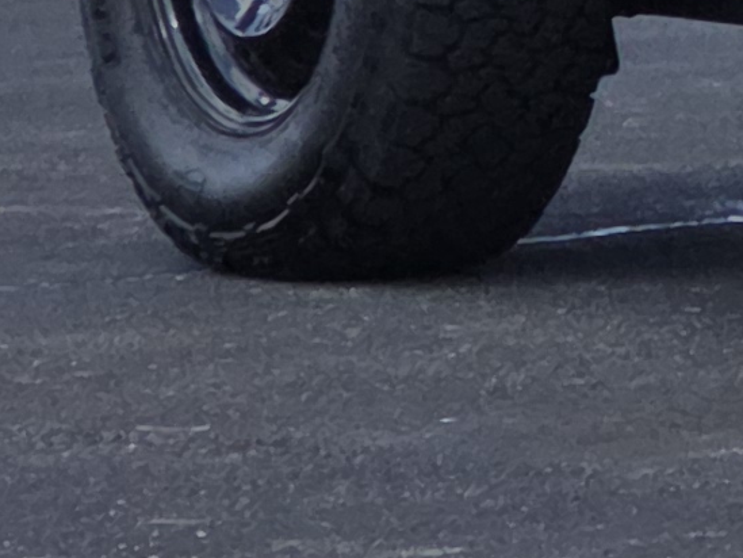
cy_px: -979
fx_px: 10799
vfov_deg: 2.9
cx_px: 2161
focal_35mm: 503
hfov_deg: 3.8
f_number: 2.4
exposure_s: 1/873
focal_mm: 7
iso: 25
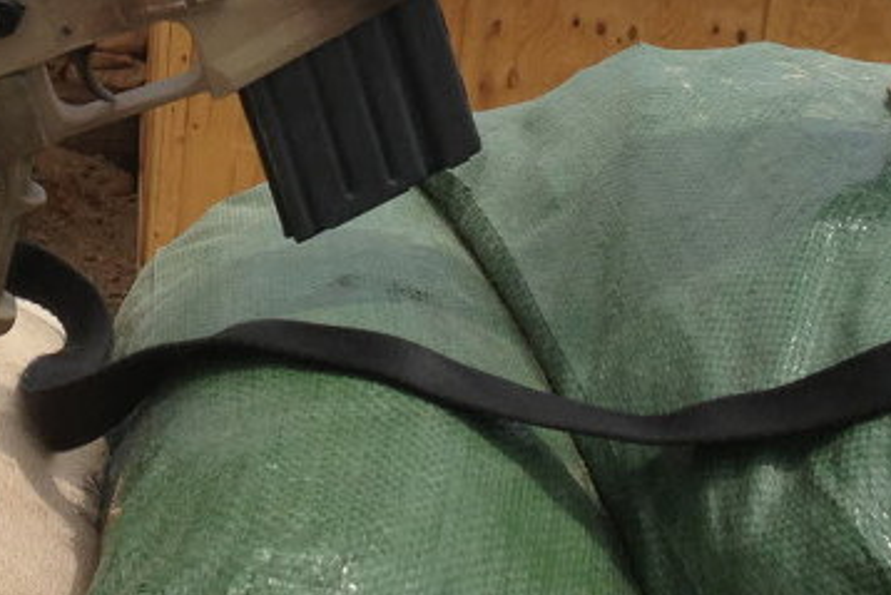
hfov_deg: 19.5
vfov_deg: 12.9
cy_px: -102
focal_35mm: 104
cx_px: 244
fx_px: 2575
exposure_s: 1/1534
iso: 50
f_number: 2.4
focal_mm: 4.28
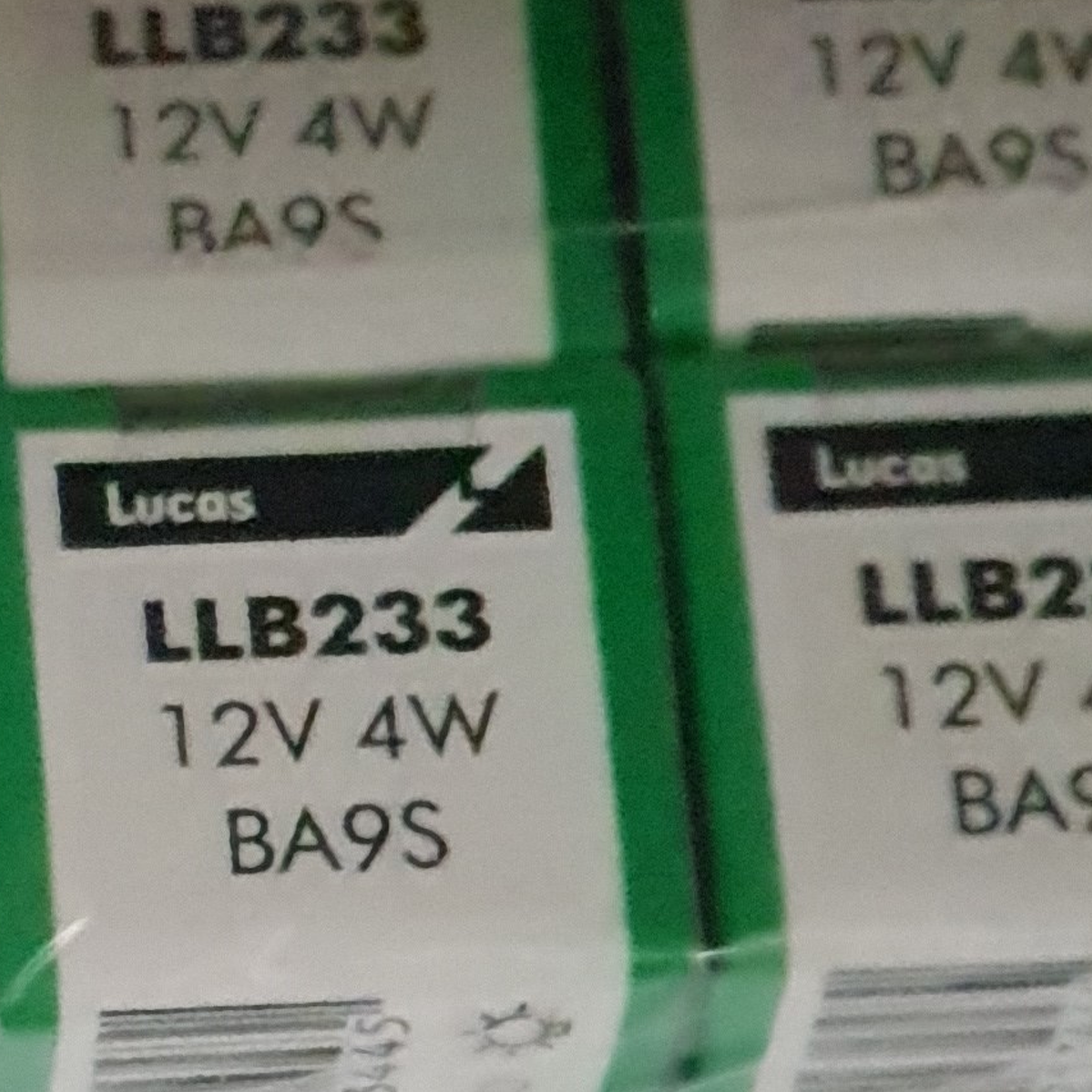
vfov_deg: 8.0
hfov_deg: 7.9
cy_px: 974
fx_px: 7745
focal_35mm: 217
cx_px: -477
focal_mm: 6
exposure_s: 1/33
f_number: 2.4
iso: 1000
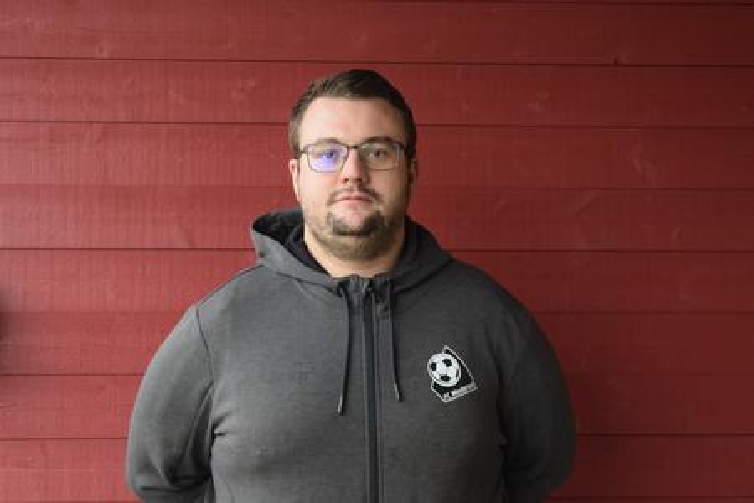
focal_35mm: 82
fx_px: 1728
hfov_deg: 24.6
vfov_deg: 16.6
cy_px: 252
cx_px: 377
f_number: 5.6
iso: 3200
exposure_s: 1/40
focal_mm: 55
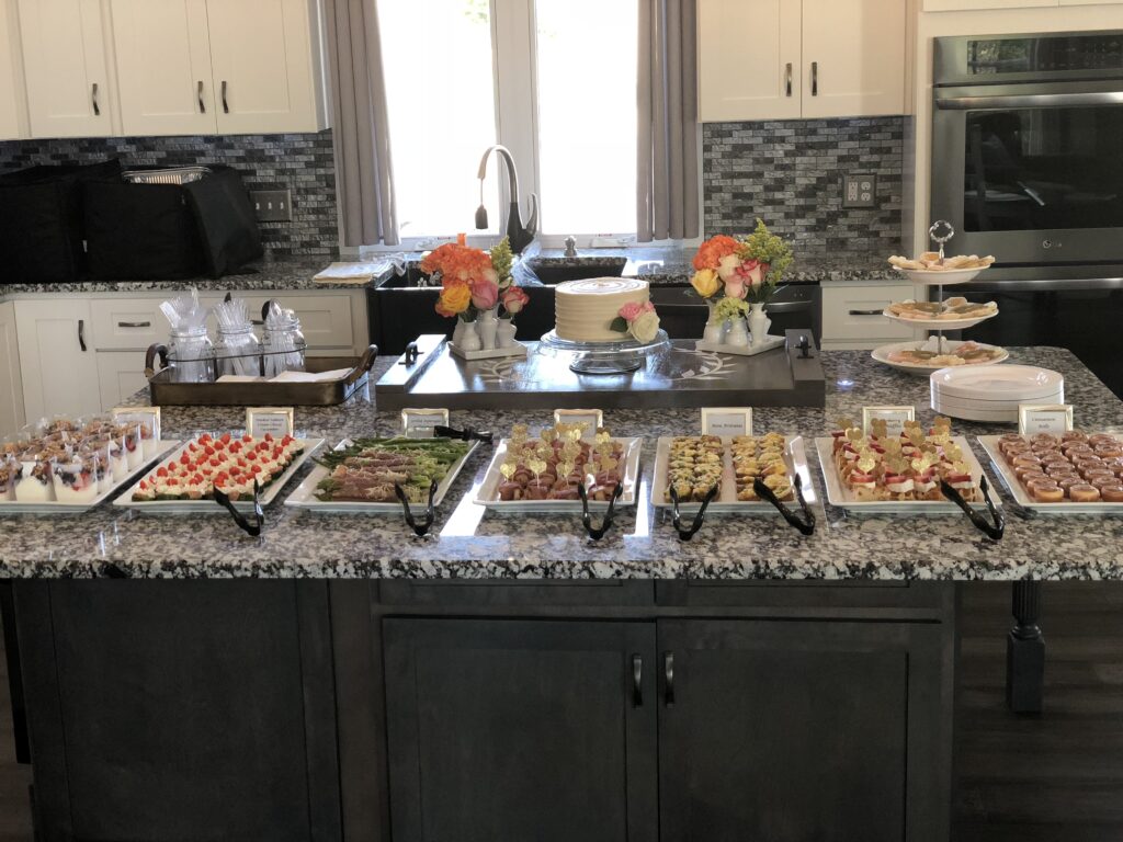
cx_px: 562
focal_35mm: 52
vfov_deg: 28.0
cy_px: 421
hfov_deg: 36.8
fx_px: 1687
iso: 100
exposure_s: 1/60
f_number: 2.4
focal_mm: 6
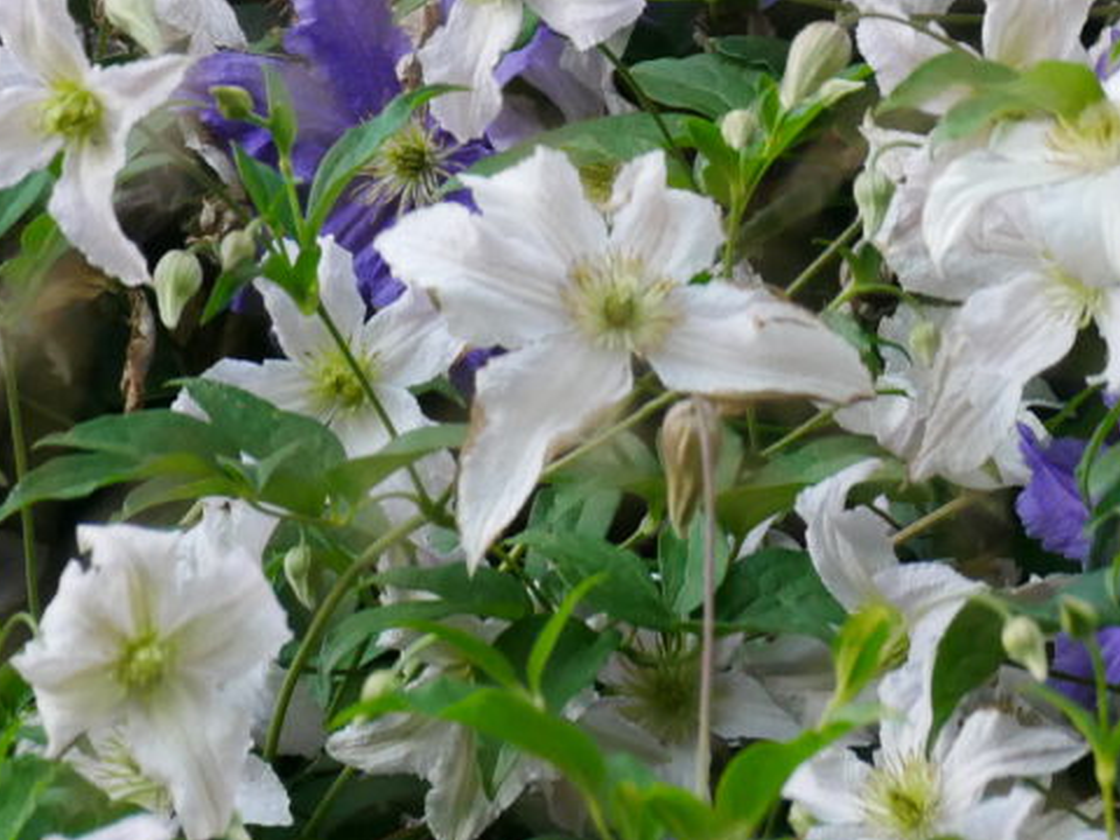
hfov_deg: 3.1
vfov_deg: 2.3
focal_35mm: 640
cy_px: -318
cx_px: 859
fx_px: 20707
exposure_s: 1/250
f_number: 5.6
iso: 1600
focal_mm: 100
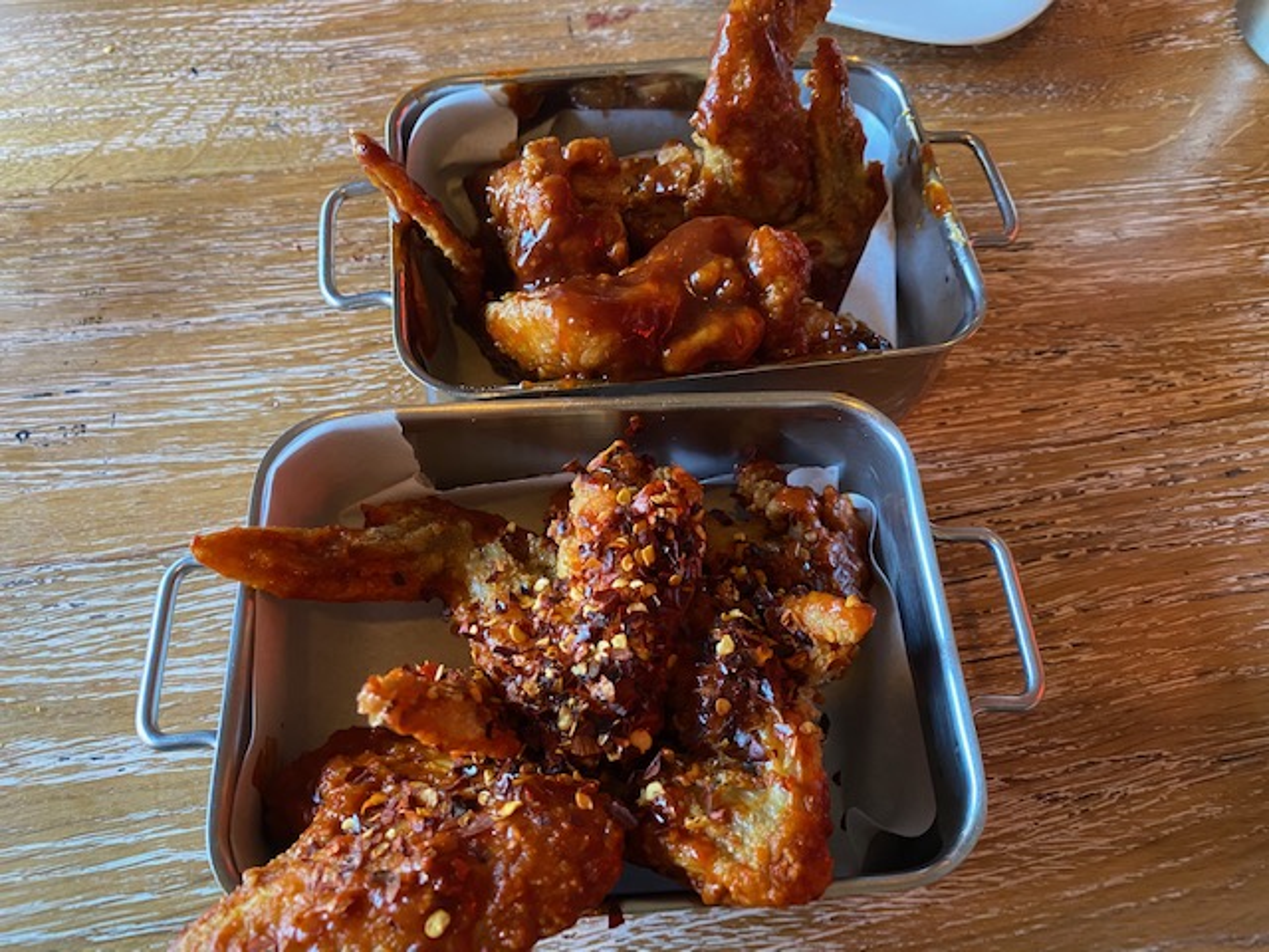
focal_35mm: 26
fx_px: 953
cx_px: 634
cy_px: 476
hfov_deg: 67.3
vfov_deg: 53.1
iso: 320
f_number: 1.8
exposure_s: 1/33
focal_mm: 4.25
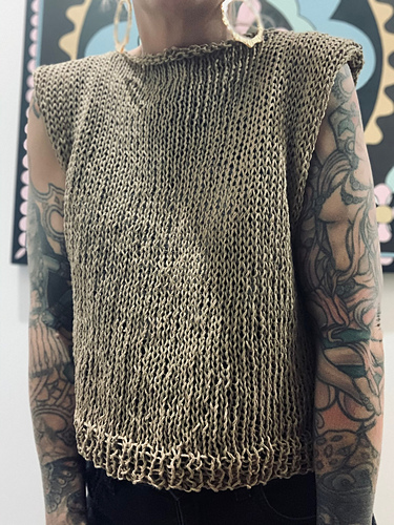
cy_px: 262
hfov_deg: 44.2
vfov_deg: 56.8
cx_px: 197
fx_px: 486
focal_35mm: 32
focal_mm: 2.87
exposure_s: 1/22
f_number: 2.2
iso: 500
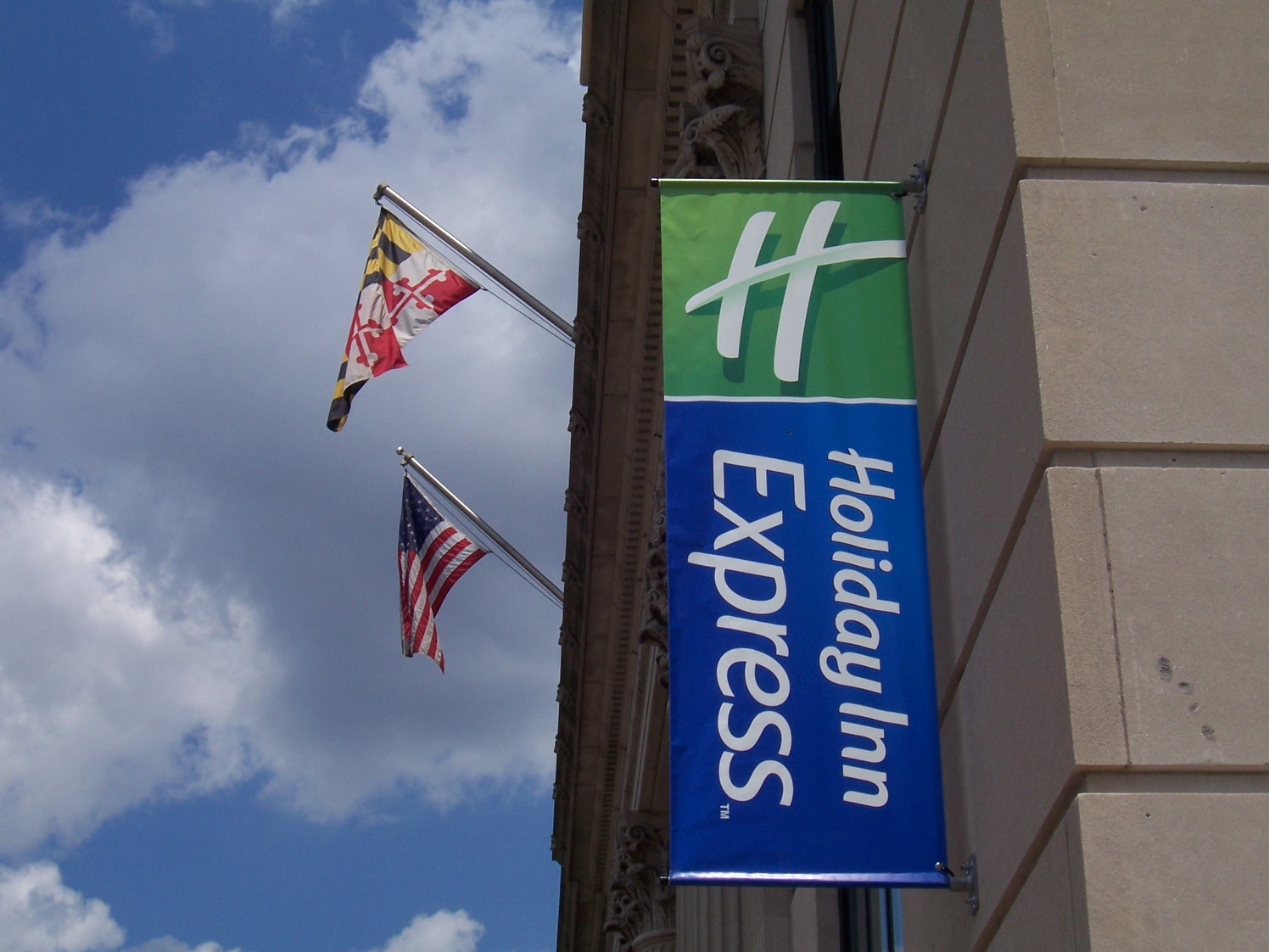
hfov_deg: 29.4
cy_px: 476
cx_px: 634
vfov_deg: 22.3
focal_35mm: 66
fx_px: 2420
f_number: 6.7
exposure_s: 1/750
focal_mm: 10.8
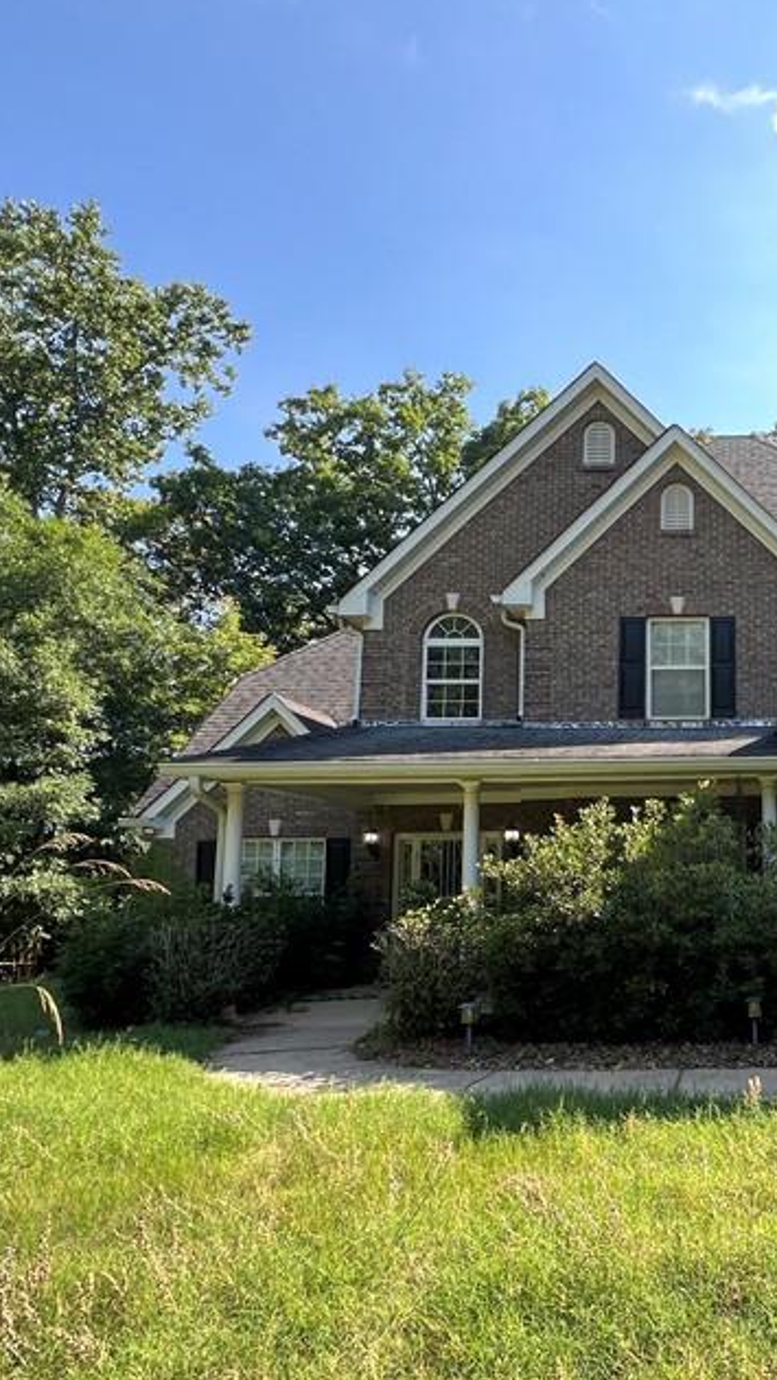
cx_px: 766
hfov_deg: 43.0
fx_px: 842
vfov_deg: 78.2
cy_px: 792
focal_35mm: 23
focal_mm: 1.57
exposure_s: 1/185
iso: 32
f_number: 1.8
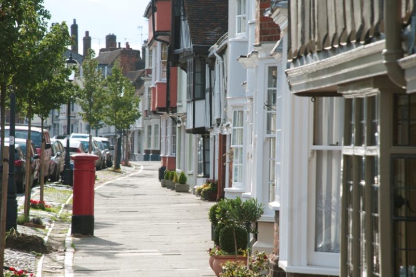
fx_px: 2271
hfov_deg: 10.5
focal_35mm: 197
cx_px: 205
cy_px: 137
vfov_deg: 7.0
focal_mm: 125
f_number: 7.1
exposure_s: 1/500
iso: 400
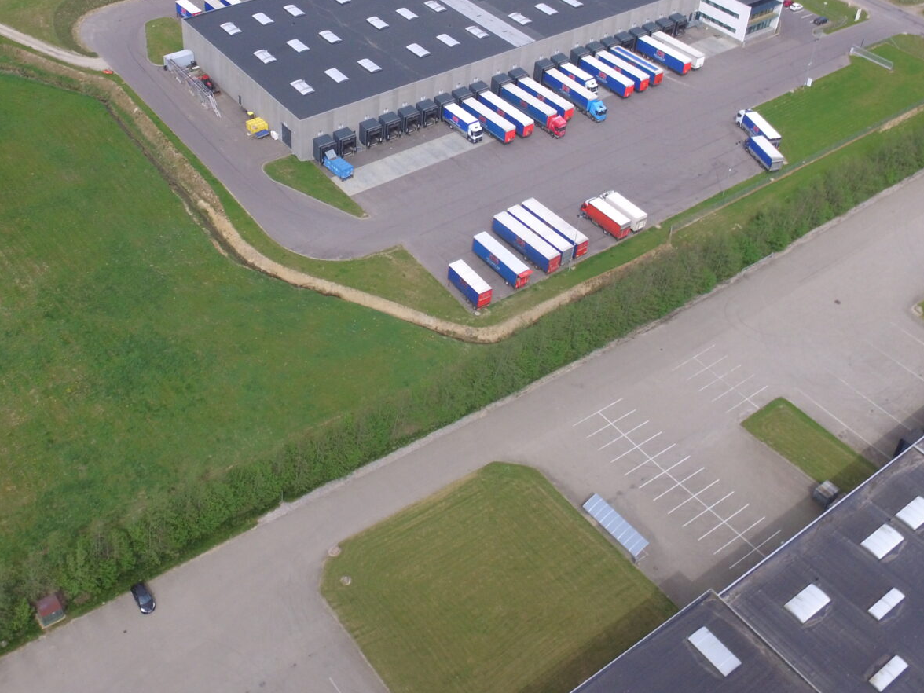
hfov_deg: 53.2
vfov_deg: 39.7
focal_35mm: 34
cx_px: 332
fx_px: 908
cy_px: 113
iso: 100
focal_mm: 3.61
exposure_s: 1/1030
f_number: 2.8
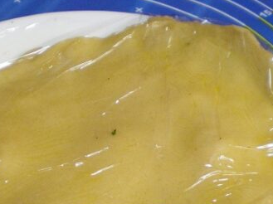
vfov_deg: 16.8
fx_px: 670
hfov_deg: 23.0
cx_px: 112
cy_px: 227
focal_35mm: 85
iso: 400
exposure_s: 1/30
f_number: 3.1
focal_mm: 6.3
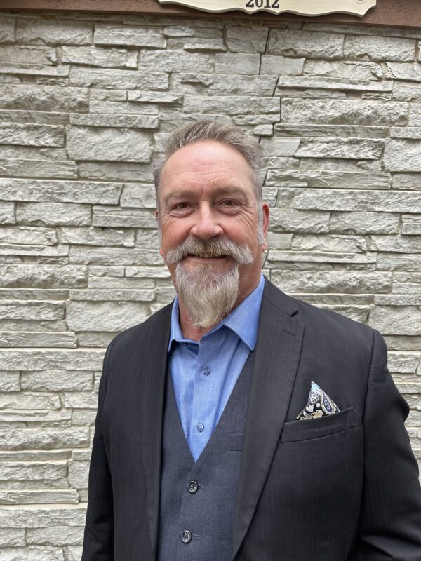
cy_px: 280
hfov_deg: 53.1
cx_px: 210
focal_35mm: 26
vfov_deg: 67.3
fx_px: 422
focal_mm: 5.1
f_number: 1.6
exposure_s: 1/167
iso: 32
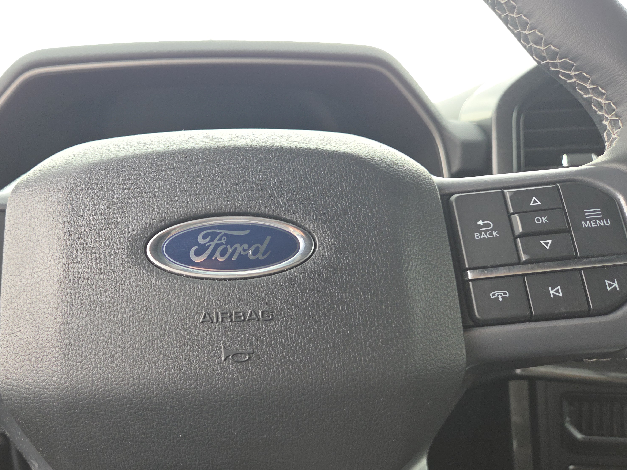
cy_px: 252
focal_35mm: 31
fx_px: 562
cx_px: 217
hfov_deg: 57.3
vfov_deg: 45.4
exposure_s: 1/180
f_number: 1.8
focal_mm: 5.4
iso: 80
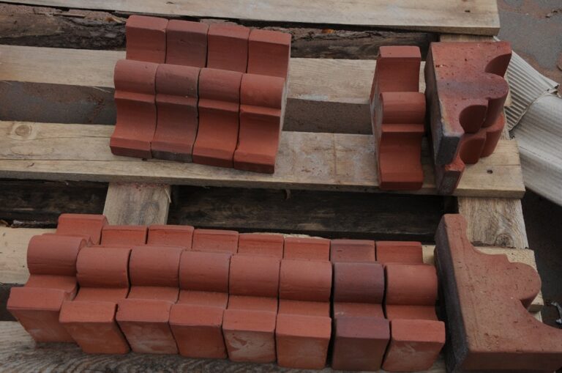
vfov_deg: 28.0
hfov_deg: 41.2
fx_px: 748
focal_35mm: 48
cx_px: 281
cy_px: 186
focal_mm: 32
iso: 200
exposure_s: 1/320
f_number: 9
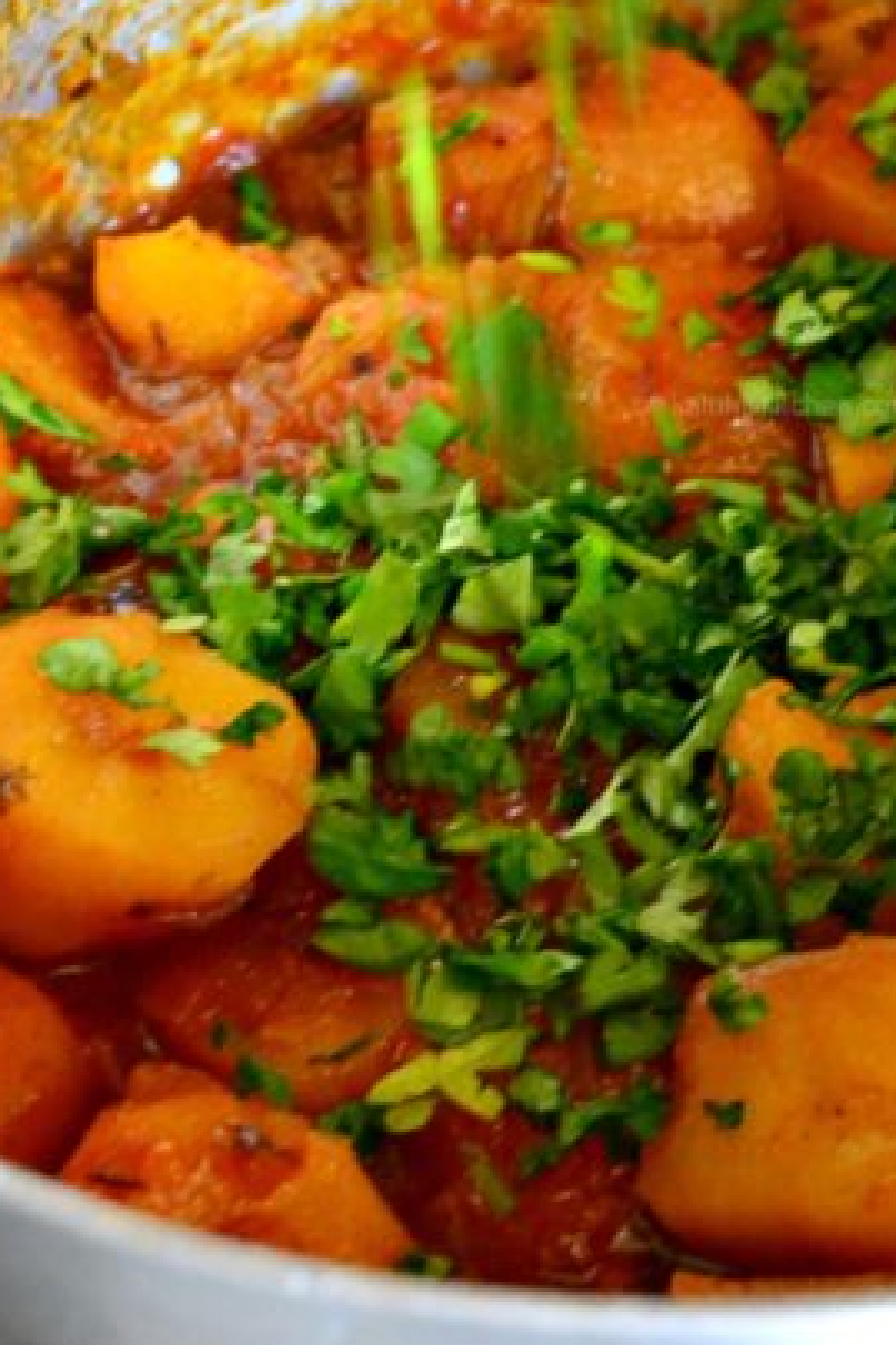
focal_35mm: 127
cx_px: 743
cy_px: 386
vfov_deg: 16.1
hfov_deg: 10.7
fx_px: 4745
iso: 3200
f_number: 9
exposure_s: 1/80
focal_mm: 38
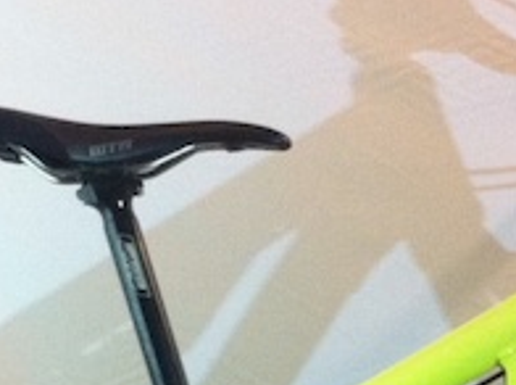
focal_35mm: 143
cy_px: 659
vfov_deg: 9.9
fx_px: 2126
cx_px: 395
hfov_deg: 13.8
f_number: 2.8
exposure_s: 1/15
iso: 250
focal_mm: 3.85
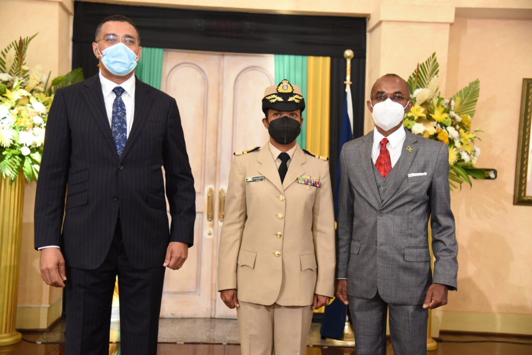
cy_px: 178
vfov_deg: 28.1
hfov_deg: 41.1
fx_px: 709
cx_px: 266
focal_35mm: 48
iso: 1600
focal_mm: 48
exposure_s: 1/160
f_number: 4
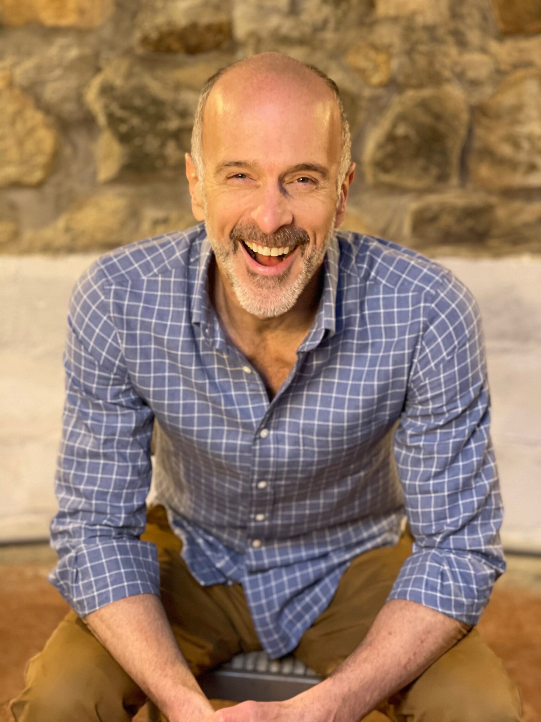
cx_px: 270
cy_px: 361
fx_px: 1334
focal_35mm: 64
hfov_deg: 22.9
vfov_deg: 30.3
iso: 400
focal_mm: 7.5
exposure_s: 1/40
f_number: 2.2
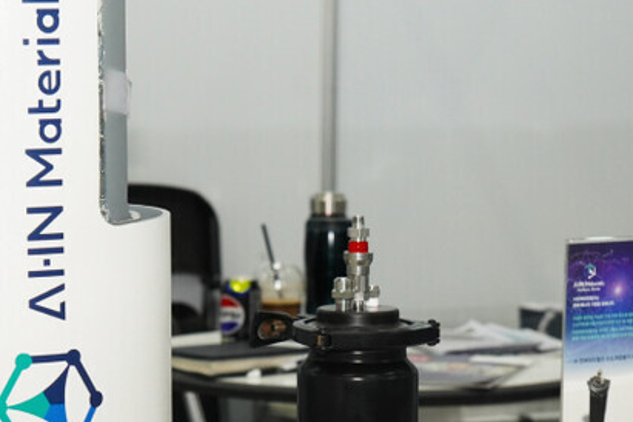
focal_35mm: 112
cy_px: 216
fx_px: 1969
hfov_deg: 18.1
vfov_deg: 12.2
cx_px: 108
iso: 800
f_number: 4
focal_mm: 32
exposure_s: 1/160
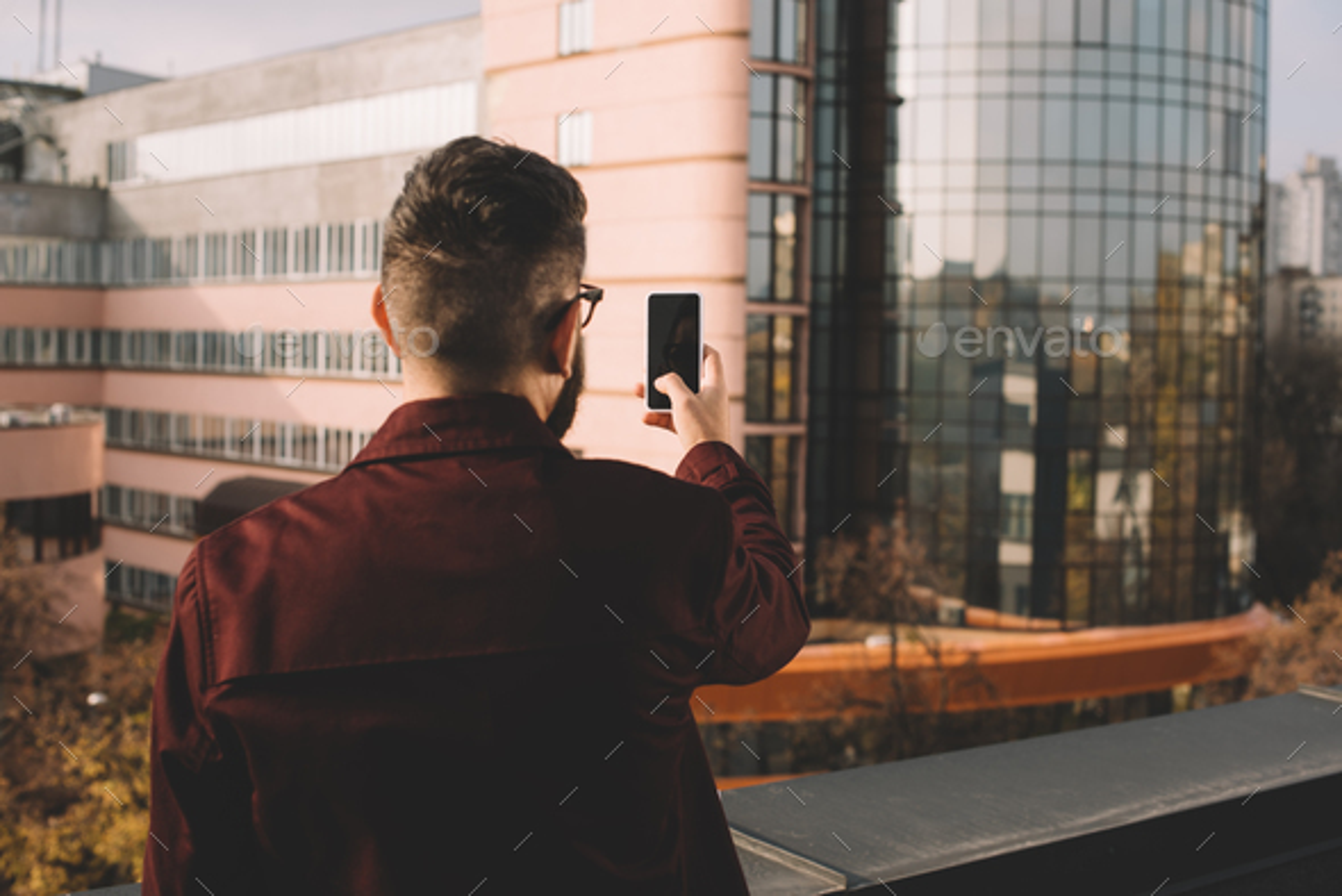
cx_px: 671
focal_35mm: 50
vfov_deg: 27.0
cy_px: 448
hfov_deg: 39.6
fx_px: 1865
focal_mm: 50
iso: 100
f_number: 5
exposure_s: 1/500
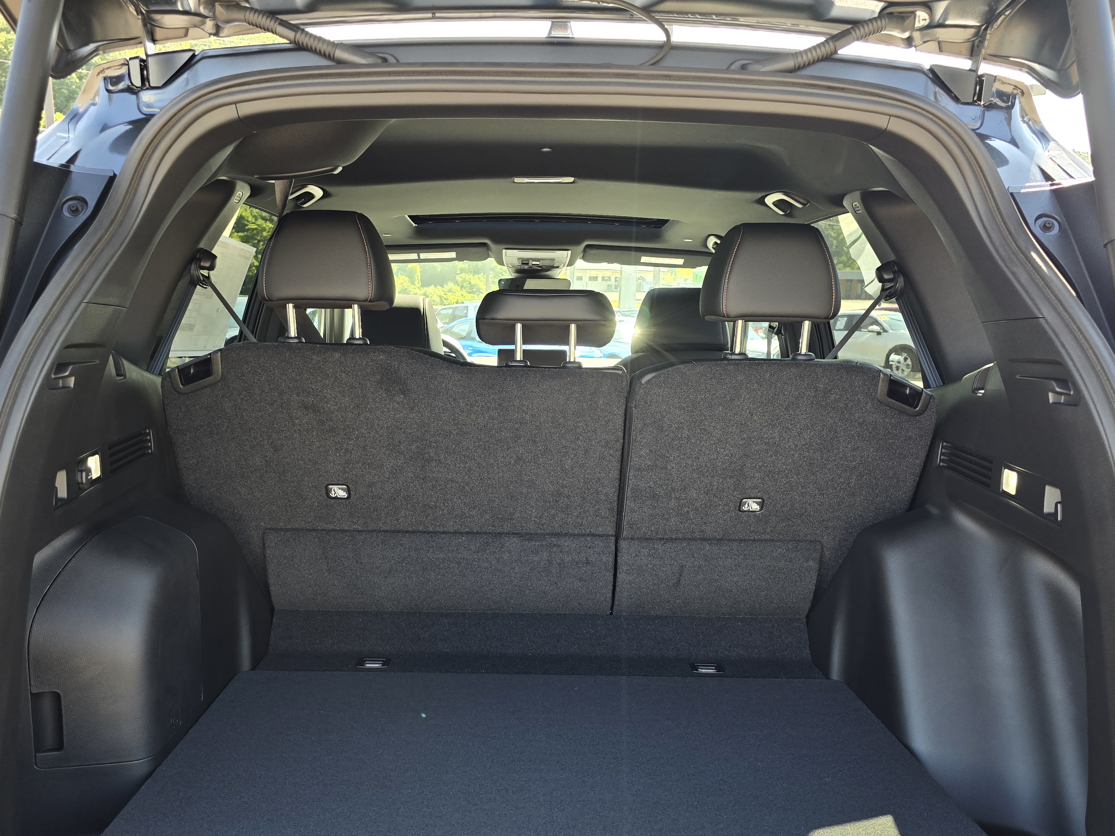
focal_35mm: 31
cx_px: 522
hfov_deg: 58.3
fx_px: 999
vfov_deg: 45.1
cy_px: 522
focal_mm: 6.3
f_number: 1.7
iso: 50
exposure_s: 1/180
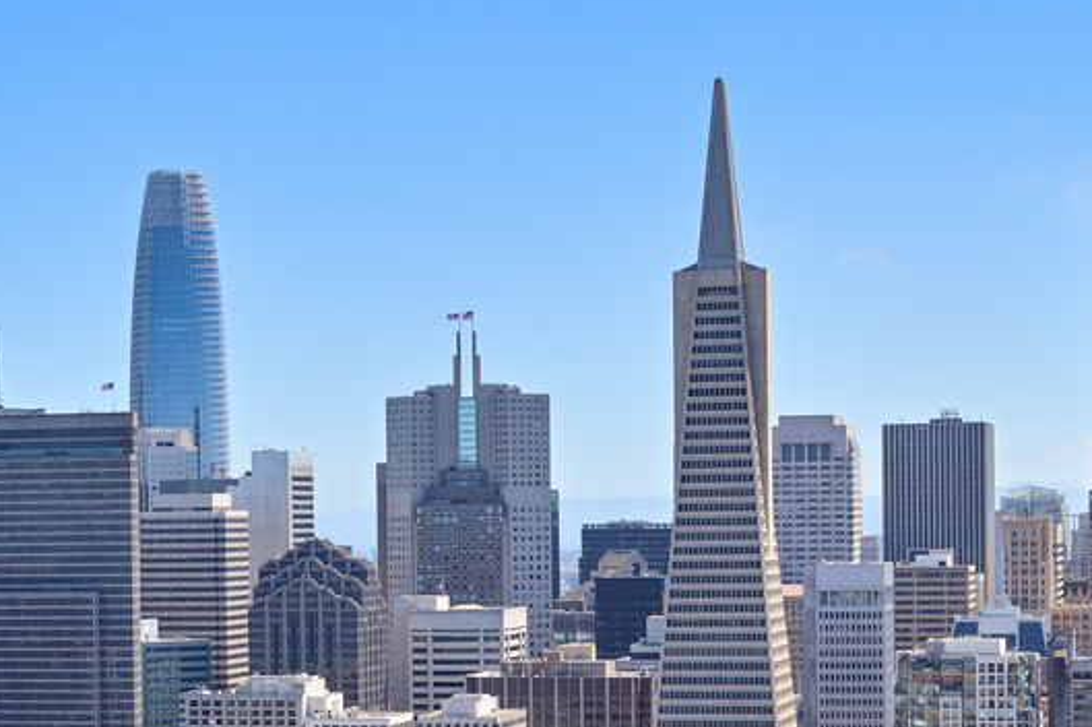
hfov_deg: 21.4
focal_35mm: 95
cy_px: 603
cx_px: 405
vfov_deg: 14.3
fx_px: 2880
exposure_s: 1/500
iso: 200
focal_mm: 31
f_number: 11
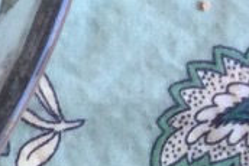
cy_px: -211
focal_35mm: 247
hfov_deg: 6.9
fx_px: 1710
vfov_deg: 5.4
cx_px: -641
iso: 50
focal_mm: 3.3
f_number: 2.4
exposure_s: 1/24
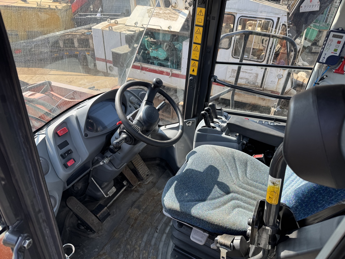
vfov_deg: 56.8
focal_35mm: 24
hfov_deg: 71.6
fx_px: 239
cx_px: 172
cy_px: 130
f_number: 1.78
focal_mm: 6.76
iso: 80
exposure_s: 1/658
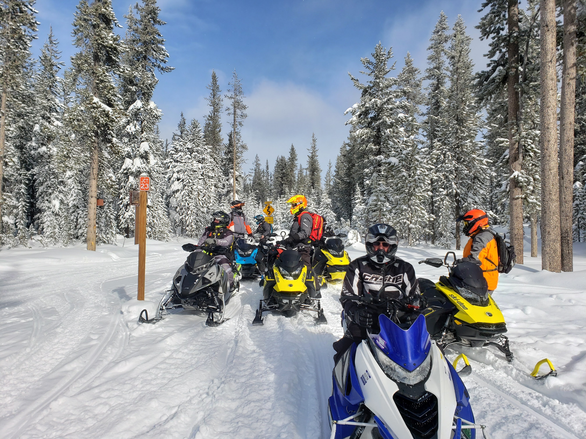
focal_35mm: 26
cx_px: 293
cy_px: 220
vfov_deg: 53.1
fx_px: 440
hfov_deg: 67.3
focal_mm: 4.3
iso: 50
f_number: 2.4
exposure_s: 1/2111
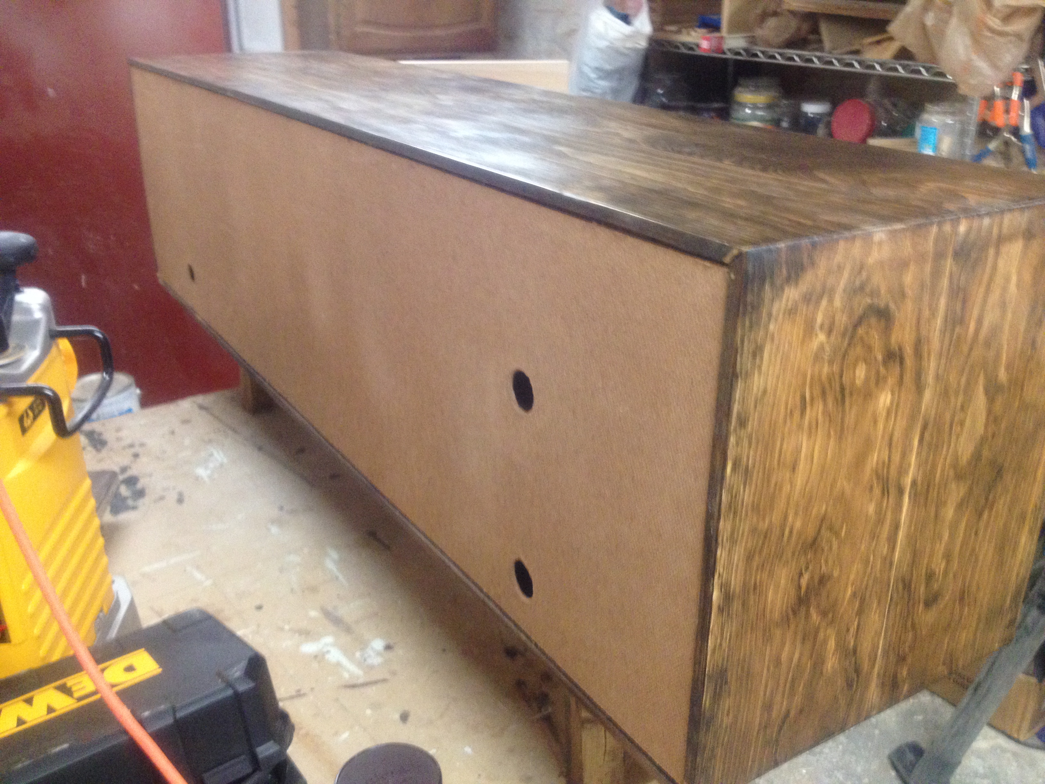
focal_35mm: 35
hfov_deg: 52.6
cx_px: 522
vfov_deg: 40.7
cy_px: 392
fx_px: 1057
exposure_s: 1/20
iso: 320
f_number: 2.4
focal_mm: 4.28
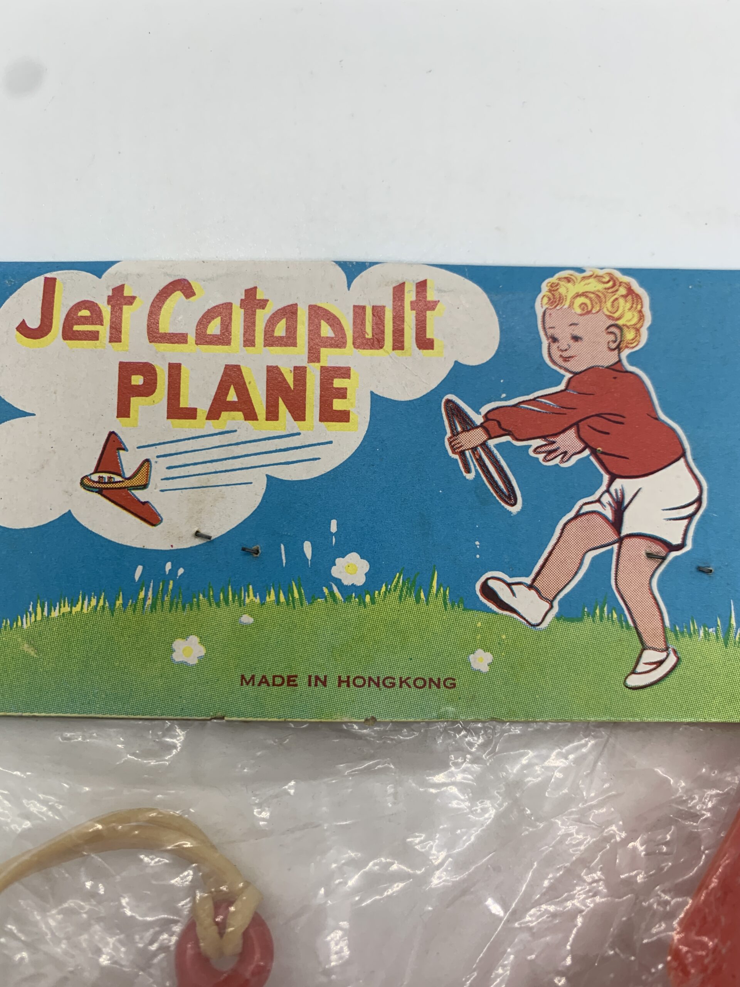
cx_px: 370
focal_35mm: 26
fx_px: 741
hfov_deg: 53.1
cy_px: 494
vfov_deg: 67.3
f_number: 1.8
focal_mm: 4.25
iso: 25
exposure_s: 1/109
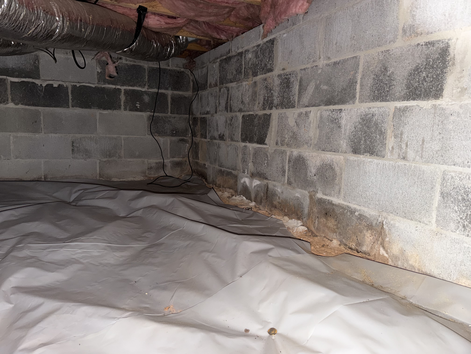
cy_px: 177
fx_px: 327
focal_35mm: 24
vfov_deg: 56.8
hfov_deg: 71.6
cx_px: 236
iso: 100
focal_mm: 6.76
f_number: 1.78
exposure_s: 1/4
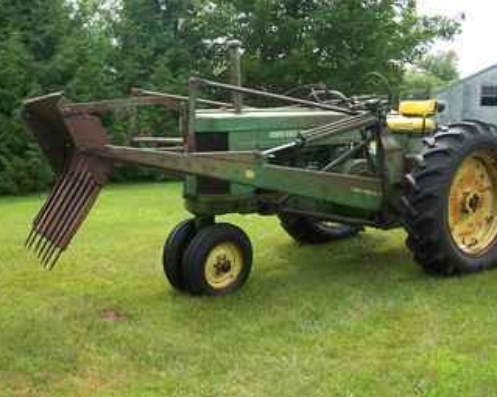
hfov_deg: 45.8
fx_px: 588
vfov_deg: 37.3
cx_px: 257
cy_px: 198
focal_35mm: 40
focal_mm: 6.3
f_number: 2.8
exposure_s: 1/500
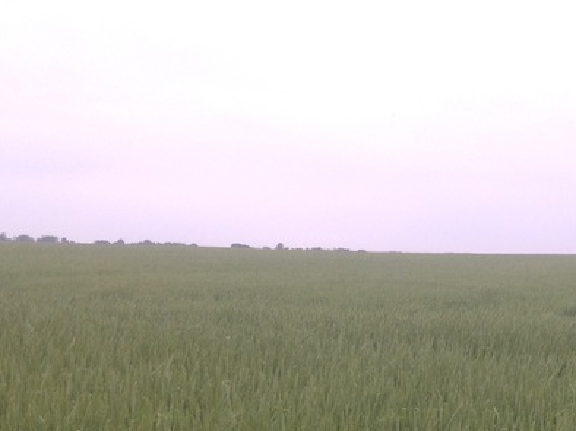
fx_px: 1181
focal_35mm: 71
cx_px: 491
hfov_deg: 26.7
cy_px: 383
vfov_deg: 20.3
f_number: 2.4
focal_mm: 4.28
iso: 50
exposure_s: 1/315
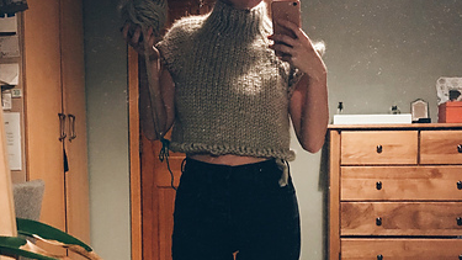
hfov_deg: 39.9
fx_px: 637
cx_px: 241
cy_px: 221
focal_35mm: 52
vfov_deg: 22.6
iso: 100
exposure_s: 1/4
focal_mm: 3.99
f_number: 1.8
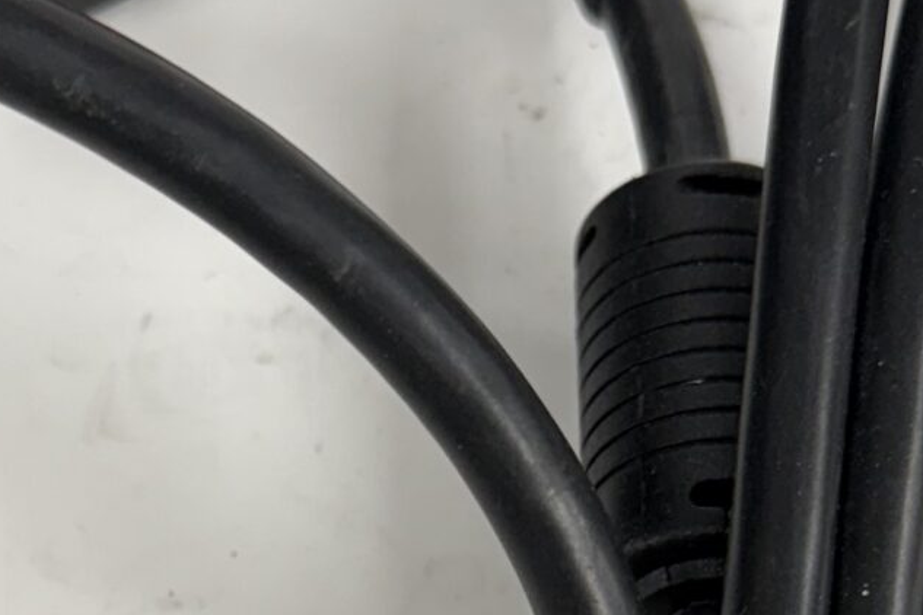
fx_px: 2589
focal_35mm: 101
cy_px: 755
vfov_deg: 13.2
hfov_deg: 20.2
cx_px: 353
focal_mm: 6.76
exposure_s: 1/120
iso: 100
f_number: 1.78
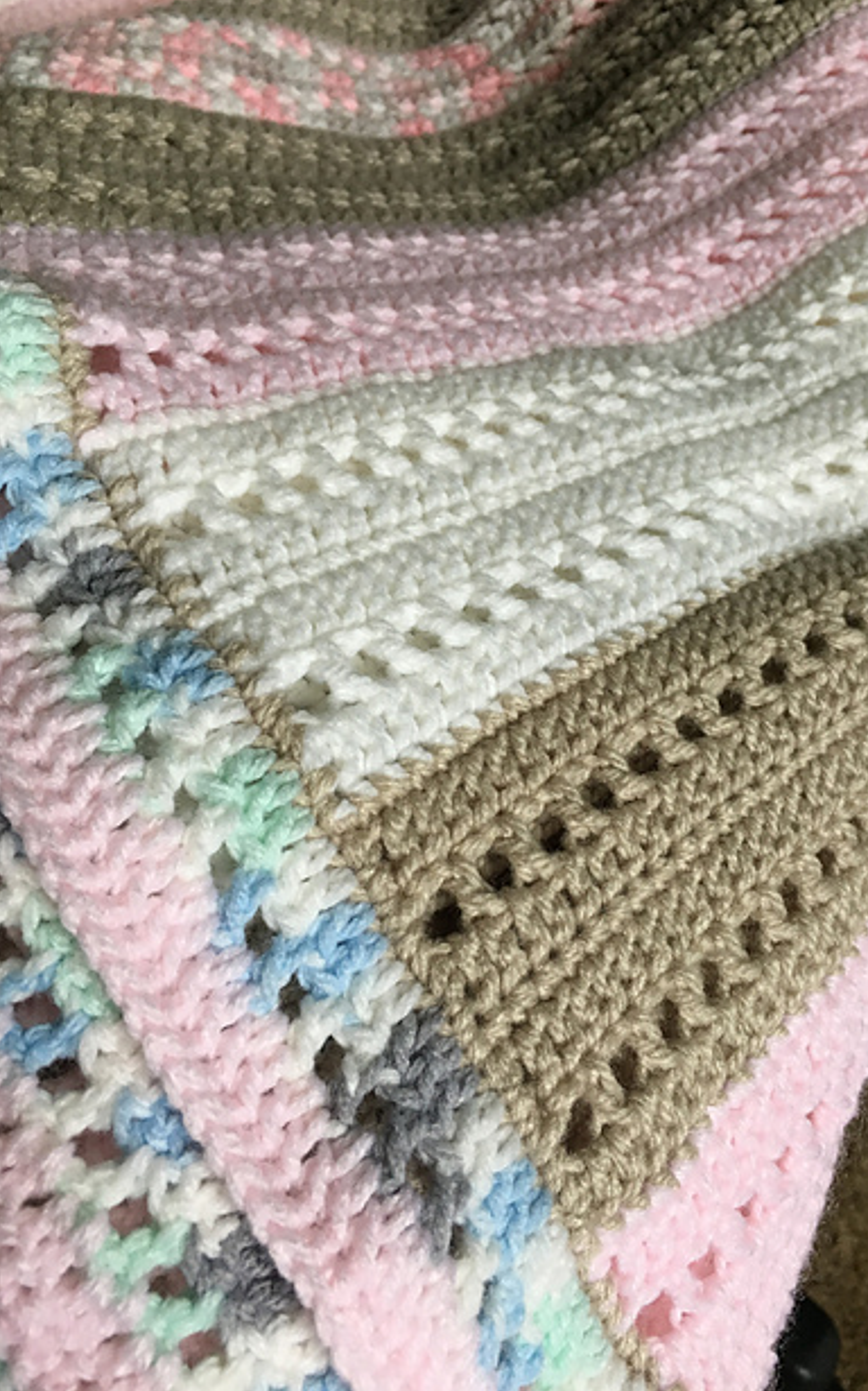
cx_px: 481
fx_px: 1212
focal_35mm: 32
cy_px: 669
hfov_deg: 39.4
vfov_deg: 59.7
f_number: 2.2
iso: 40
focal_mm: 4.15
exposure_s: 1/30
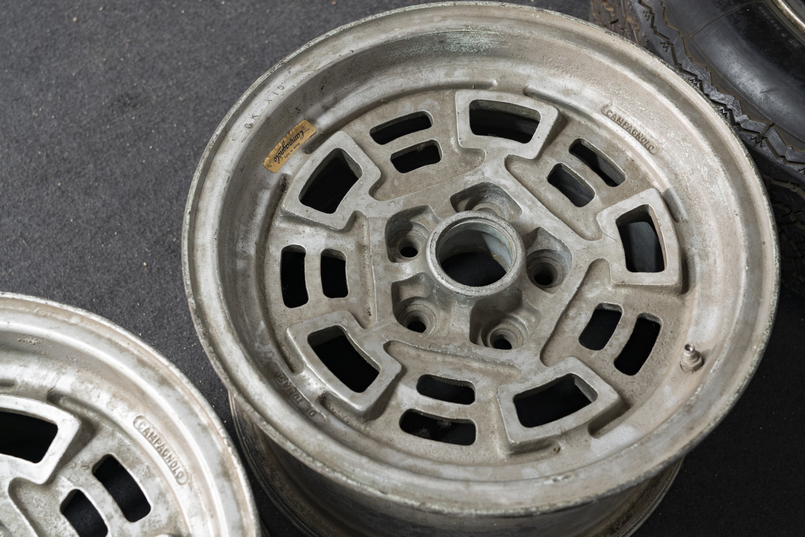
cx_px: 402
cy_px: 268
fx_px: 984
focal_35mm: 44
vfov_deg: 30.5
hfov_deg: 44.5
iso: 100
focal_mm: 44
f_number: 5.6
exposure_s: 2
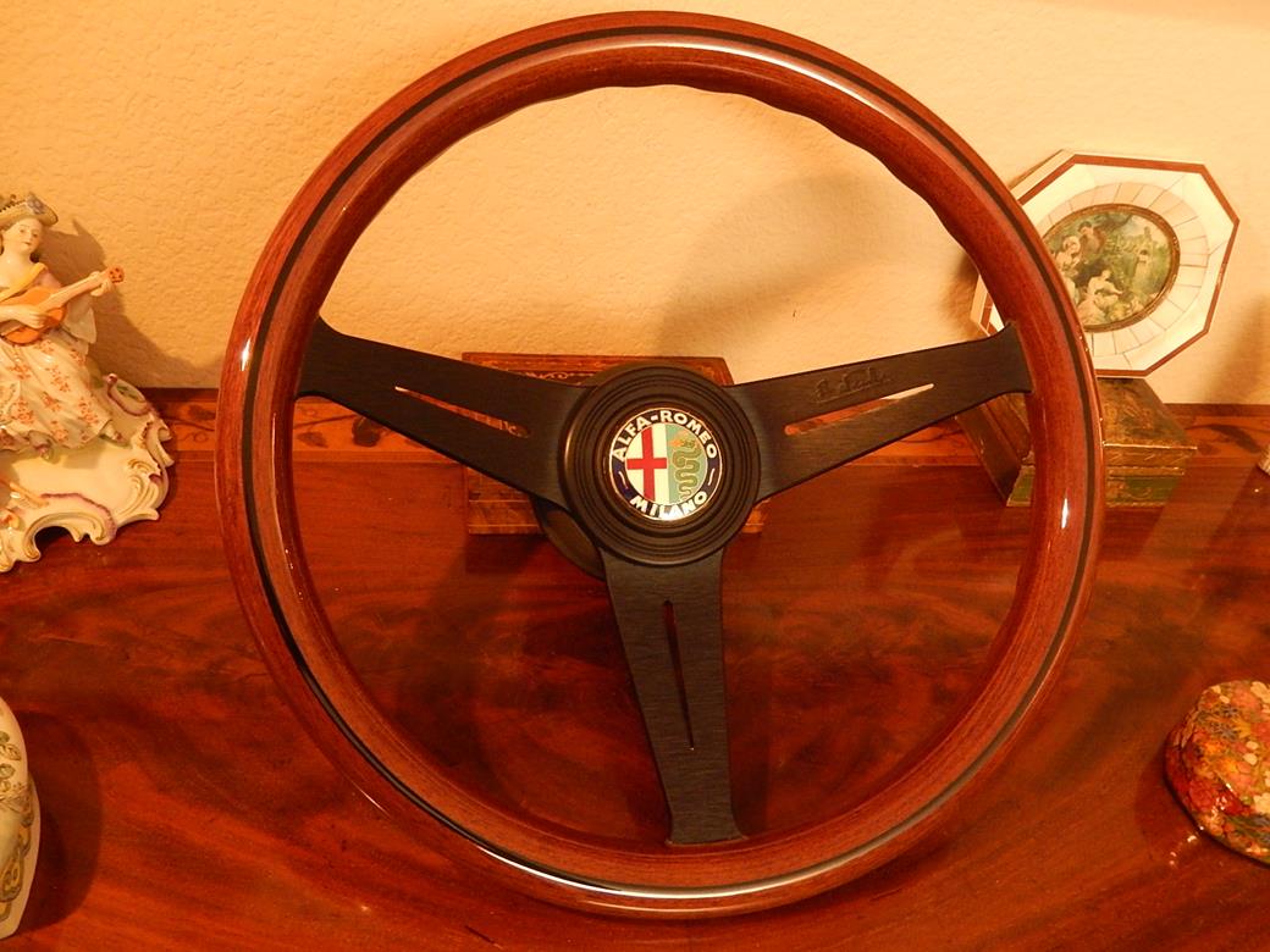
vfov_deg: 44.2
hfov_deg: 56.8
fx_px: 1174
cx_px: 635
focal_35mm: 32
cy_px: 476
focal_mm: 5.7
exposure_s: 1/8
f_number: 3.8
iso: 640
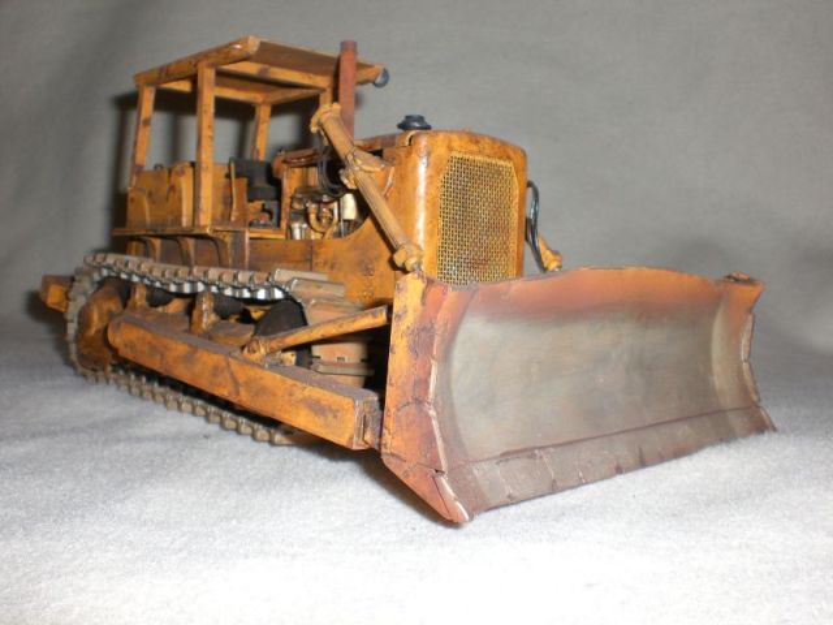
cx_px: 416
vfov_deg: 37.7
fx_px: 914
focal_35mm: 38
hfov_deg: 49.0
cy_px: 312
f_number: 4.4
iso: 50
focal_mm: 6.3
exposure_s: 1/60
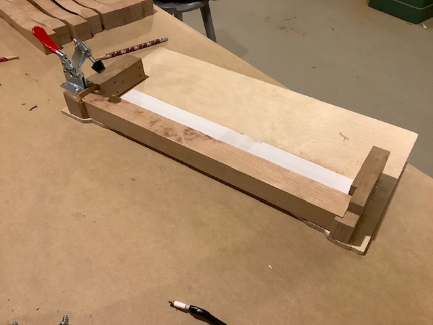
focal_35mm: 31
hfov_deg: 58.4
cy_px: 162
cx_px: 216
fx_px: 388
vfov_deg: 45.4
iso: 200
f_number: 2.4
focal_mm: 3.3
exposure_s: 1/60
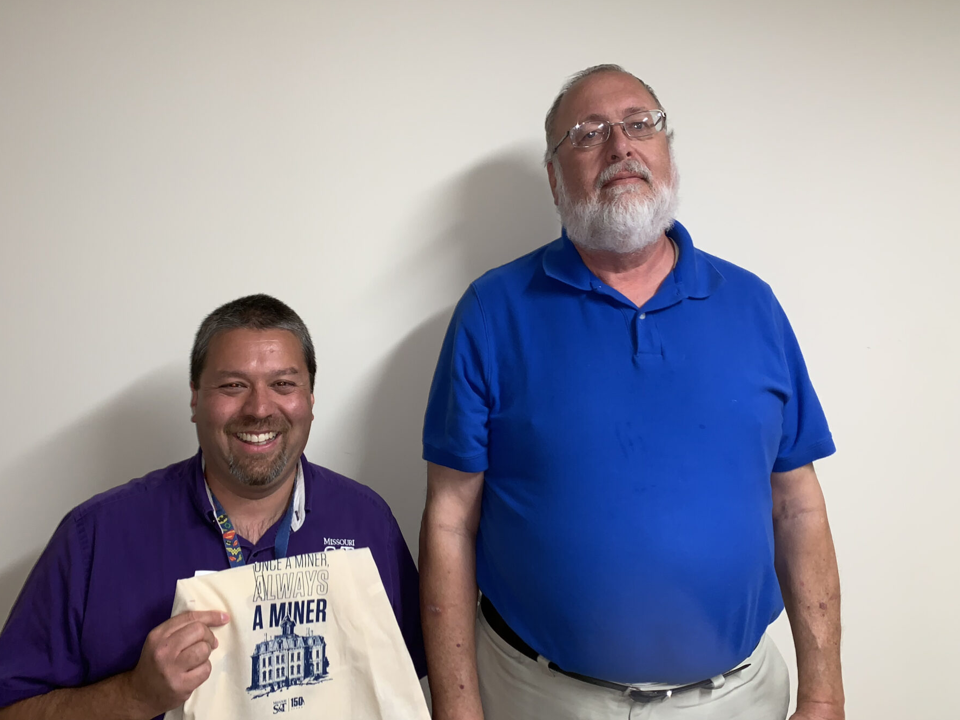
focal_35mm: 30
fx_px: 832
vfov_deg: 46.8
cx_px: 434
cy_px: 364
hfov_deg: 59.9
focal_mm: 4.25
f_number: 1.8
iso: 40
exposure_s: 1/19
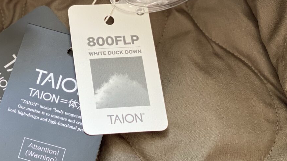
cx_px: 67
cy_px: 77
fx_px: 761
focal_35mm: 100
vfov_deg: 12.1
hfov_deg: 21.2
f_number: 2
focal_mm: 6
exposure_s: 1/122
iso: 200
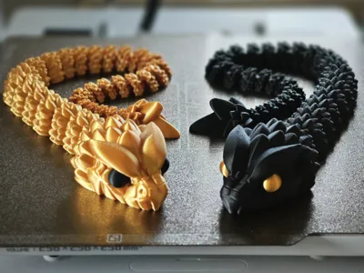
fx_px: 789
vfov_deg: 19.6
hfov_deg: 26.0
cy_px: 136
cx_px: 182
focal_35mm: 75
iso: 800
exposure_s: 1/133
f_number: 2
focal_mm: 7.06
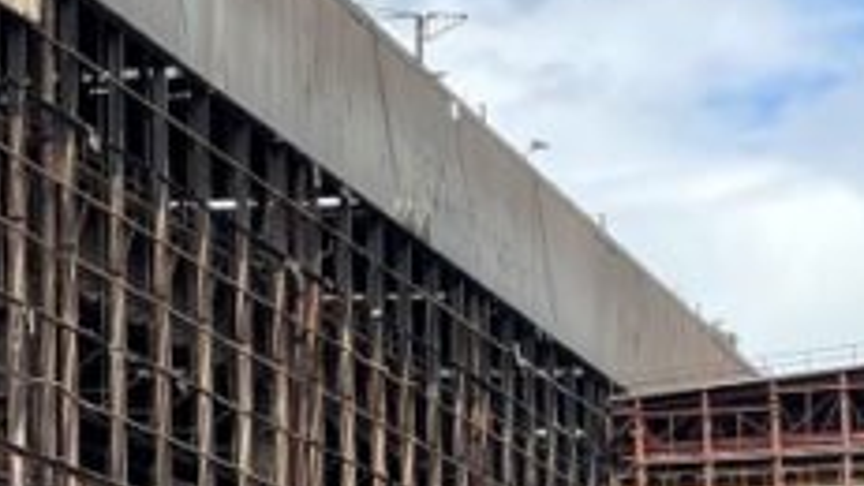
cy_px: 460
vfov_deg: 8.2
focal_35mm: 147
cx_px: -191
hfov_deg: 14.1
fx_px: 3368
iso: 32
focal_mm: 4.2
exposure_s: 1/2053
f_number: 1.6
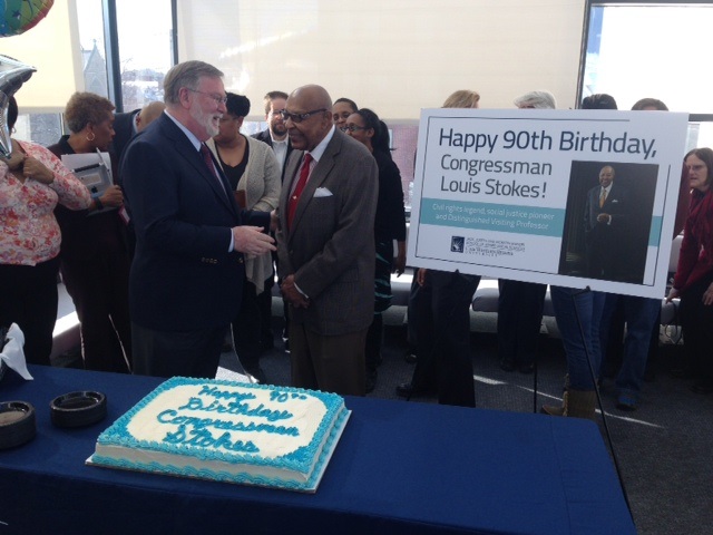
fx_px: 680
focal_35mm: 33
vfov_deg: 42.9
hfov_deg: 55.4
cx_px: 356
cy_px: 268
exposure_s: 1/262
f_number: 2.4
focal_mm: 4.12
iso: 50
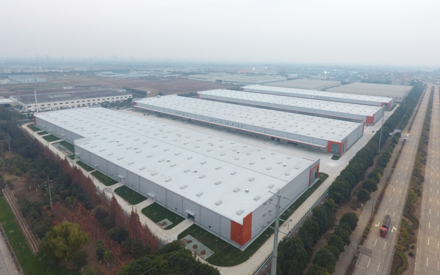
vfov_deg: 54.8
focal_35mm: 22
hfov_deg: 79.6
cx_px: 221
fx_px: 264
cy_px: 115
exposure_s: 1/12.5
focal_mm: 3.61
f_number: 2.8
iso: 610
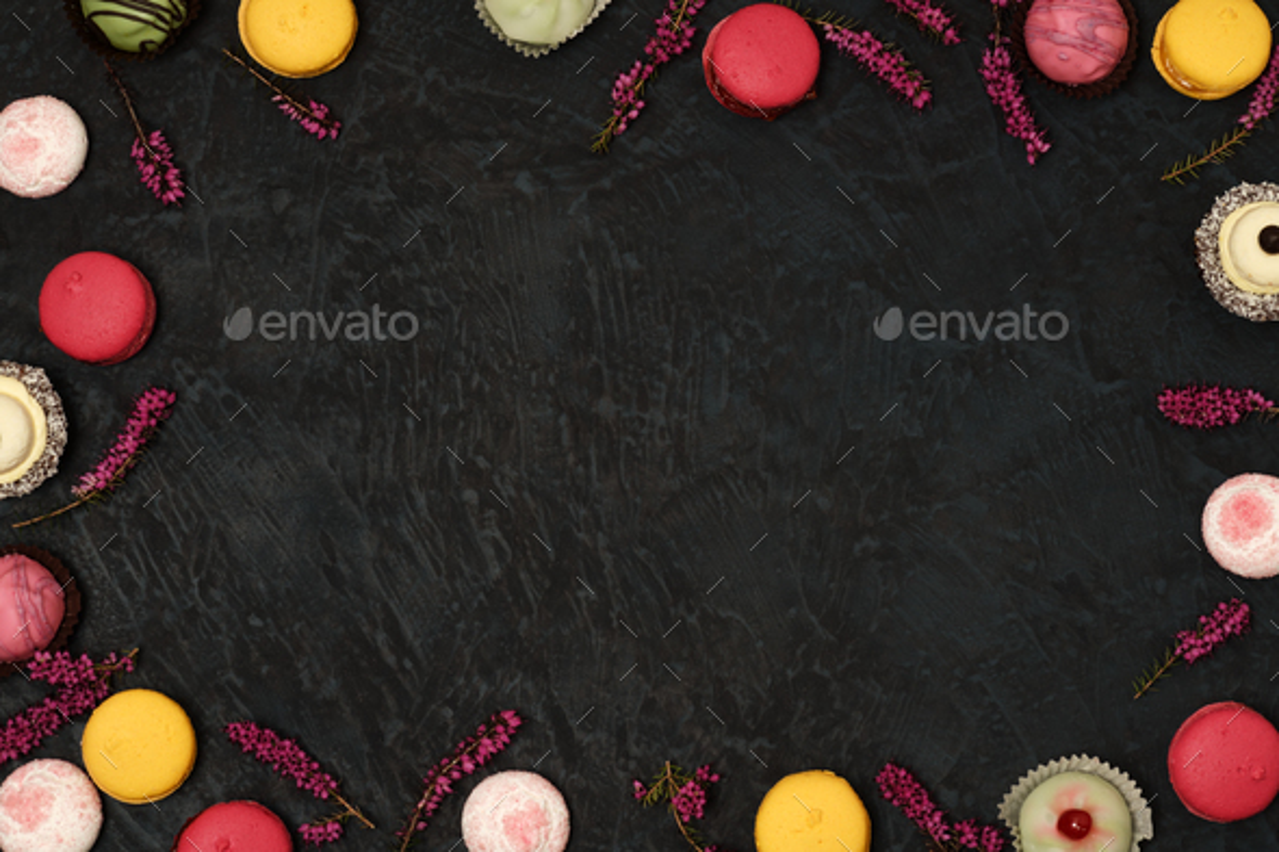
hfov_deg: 23.9
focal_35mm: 85
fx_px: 3019
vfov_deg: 16.1
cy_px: 426
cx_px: 640
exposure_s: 1/125
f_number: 10
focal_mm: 85
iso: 100
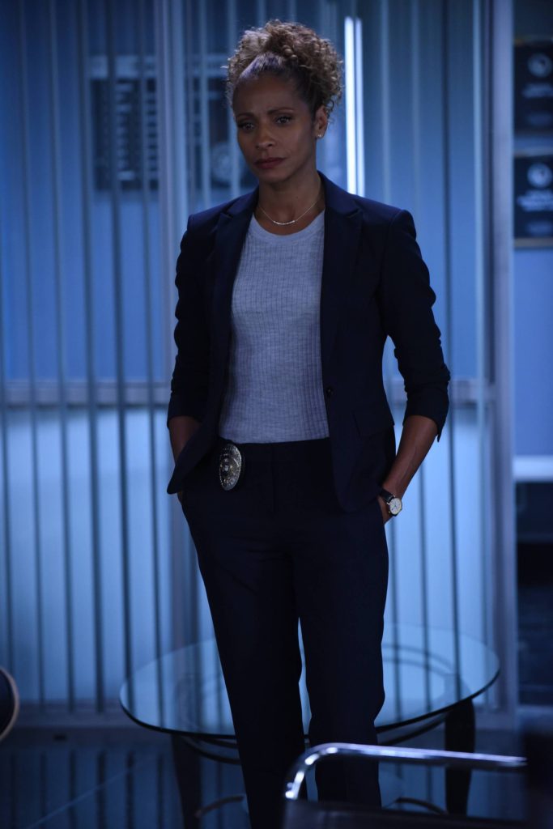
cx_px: 276
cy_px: 414
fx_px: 3224
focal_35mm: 140
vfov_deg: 14.7
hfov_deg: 9.8
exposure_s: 1/160
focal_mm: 140
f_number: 3.5
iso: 2500
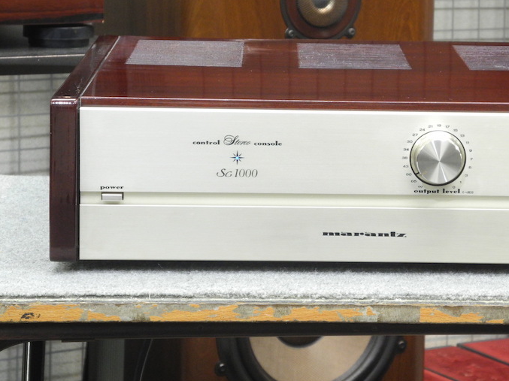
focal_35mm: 149
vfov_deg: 9.9
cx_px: 360
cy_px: 125
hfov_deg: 13.2
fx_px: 2190
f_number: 4.5
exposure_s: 1/12.8
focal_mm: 22.5
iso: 400
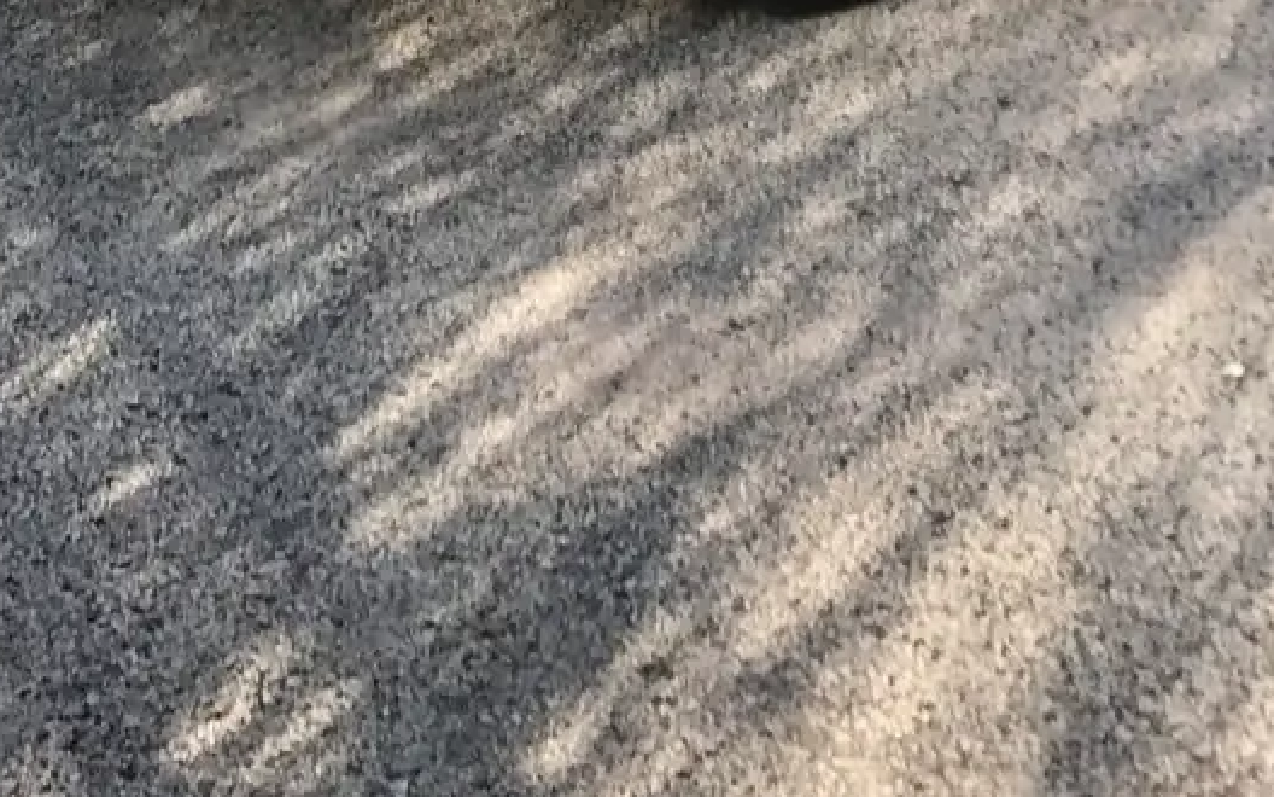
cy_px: -705
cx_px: 1472
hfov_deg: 18.4
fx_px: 3750
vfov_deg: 11.2
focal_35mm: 108
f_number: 1.8
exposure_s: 1/1030
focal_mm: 3.99
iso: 20
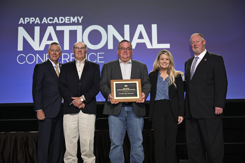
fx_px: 388
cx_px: 122
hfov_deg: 35.1
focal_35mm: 57
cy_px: 82
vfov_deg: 23.8
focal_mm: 57
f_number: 3.2
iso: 900
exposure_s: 1/200
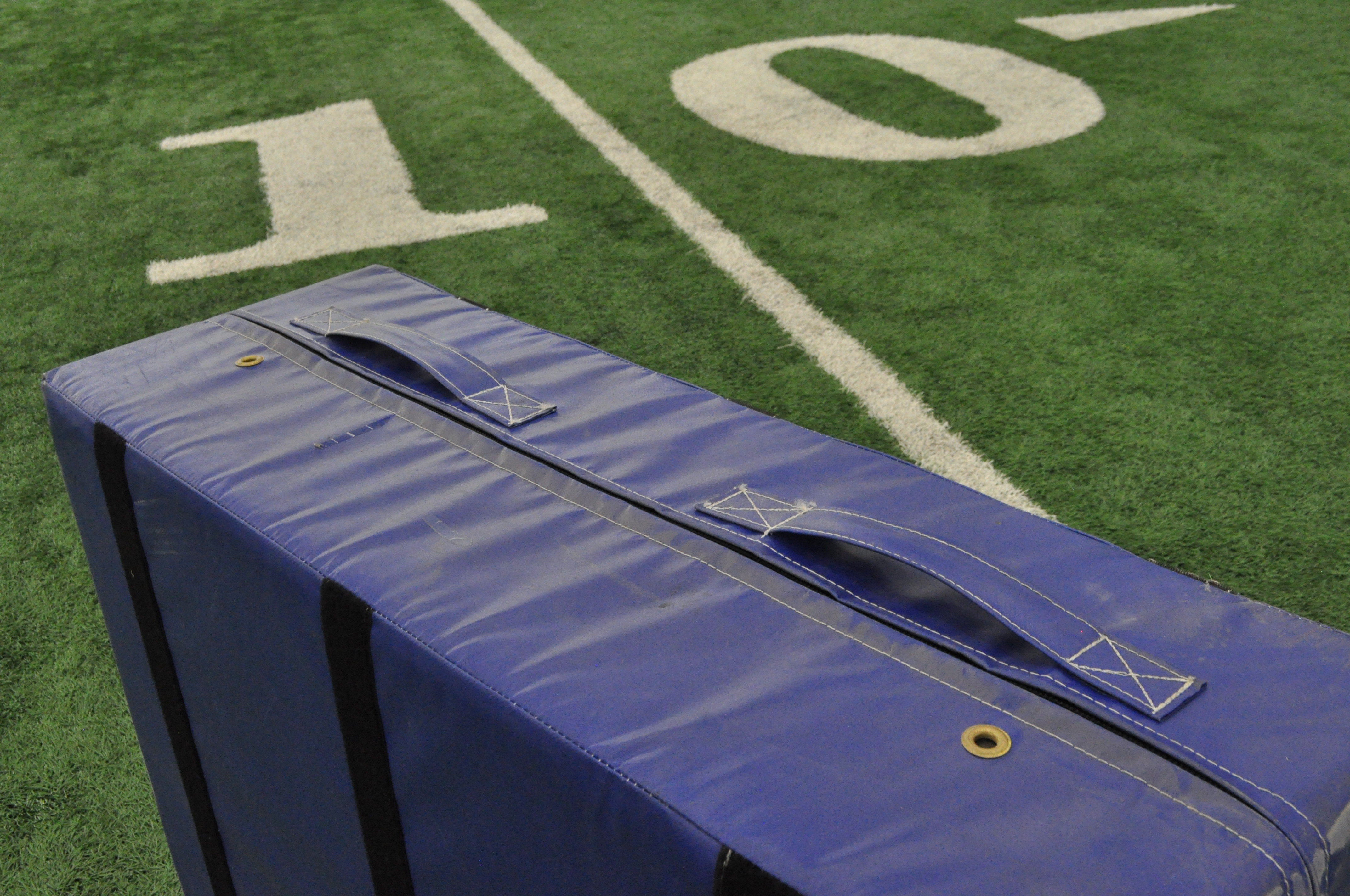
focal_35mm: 39
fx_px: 1461
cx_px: 675
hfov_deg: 49.6
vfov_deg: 34.1
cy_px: 448
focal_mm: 26
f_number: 11
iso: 2000
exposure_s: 1/40
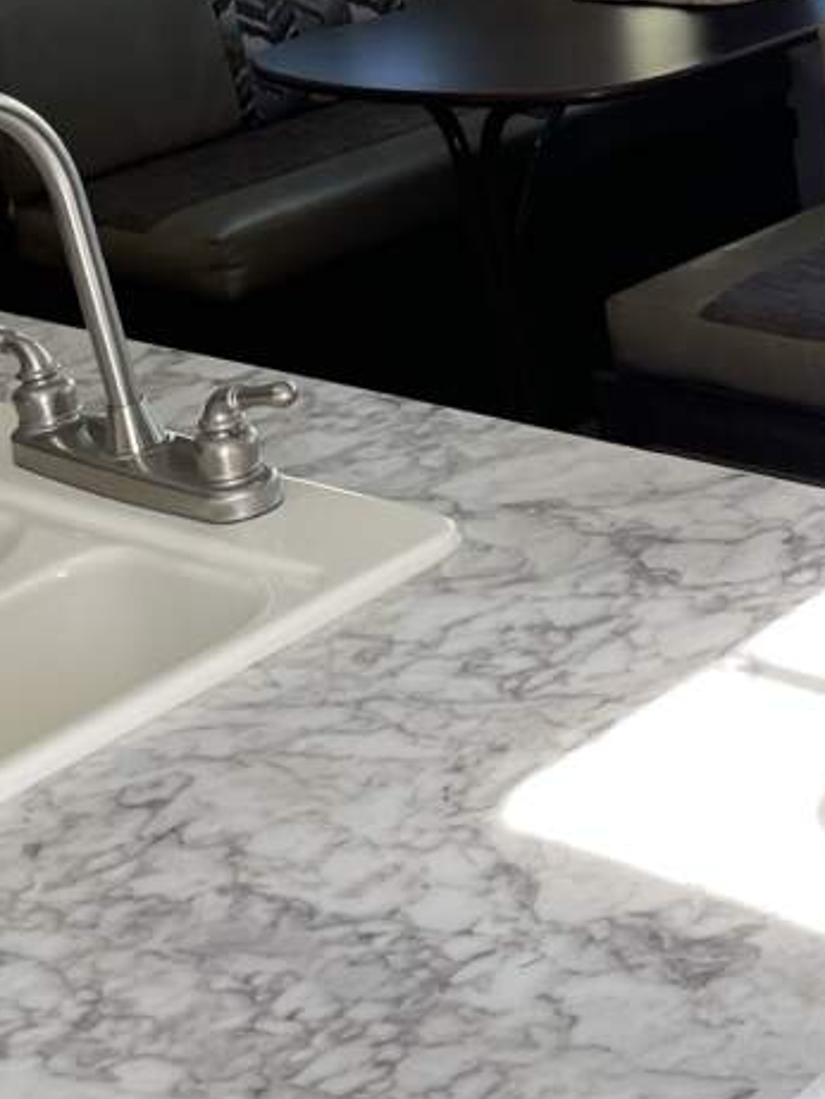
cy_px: 55
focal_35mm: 79
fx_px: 2509
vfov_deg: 23.8
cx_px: 1326
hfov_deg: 16.6
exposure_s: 1/121
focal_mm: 4.2
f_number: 1.6
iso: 50
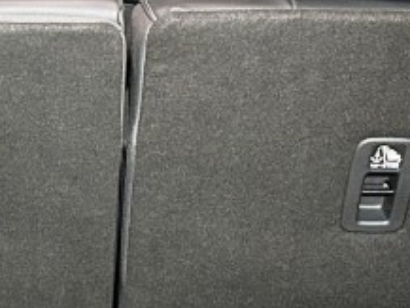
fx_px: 1339
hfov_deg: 17.2
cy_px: 202
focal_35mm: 113
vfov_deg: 13.1
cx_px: 45
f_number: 1.78
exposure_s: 1/30
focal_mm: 6.86
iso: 800
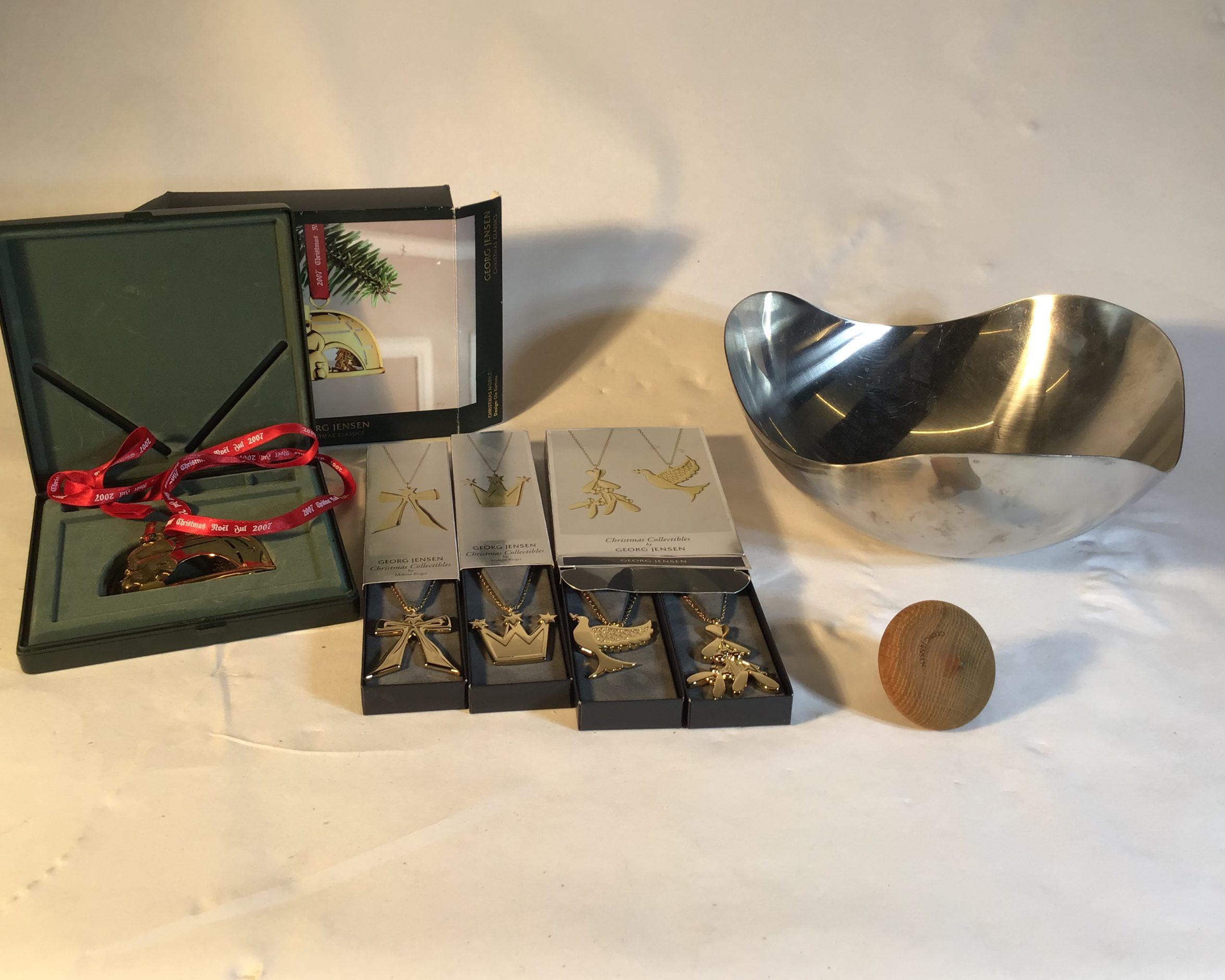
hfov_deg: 54.2
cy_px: 493
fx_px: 1197
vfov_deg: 44.5
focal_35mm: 33
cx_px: 584
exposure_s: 1/111
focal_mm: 3.3
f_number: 2.4
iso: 25
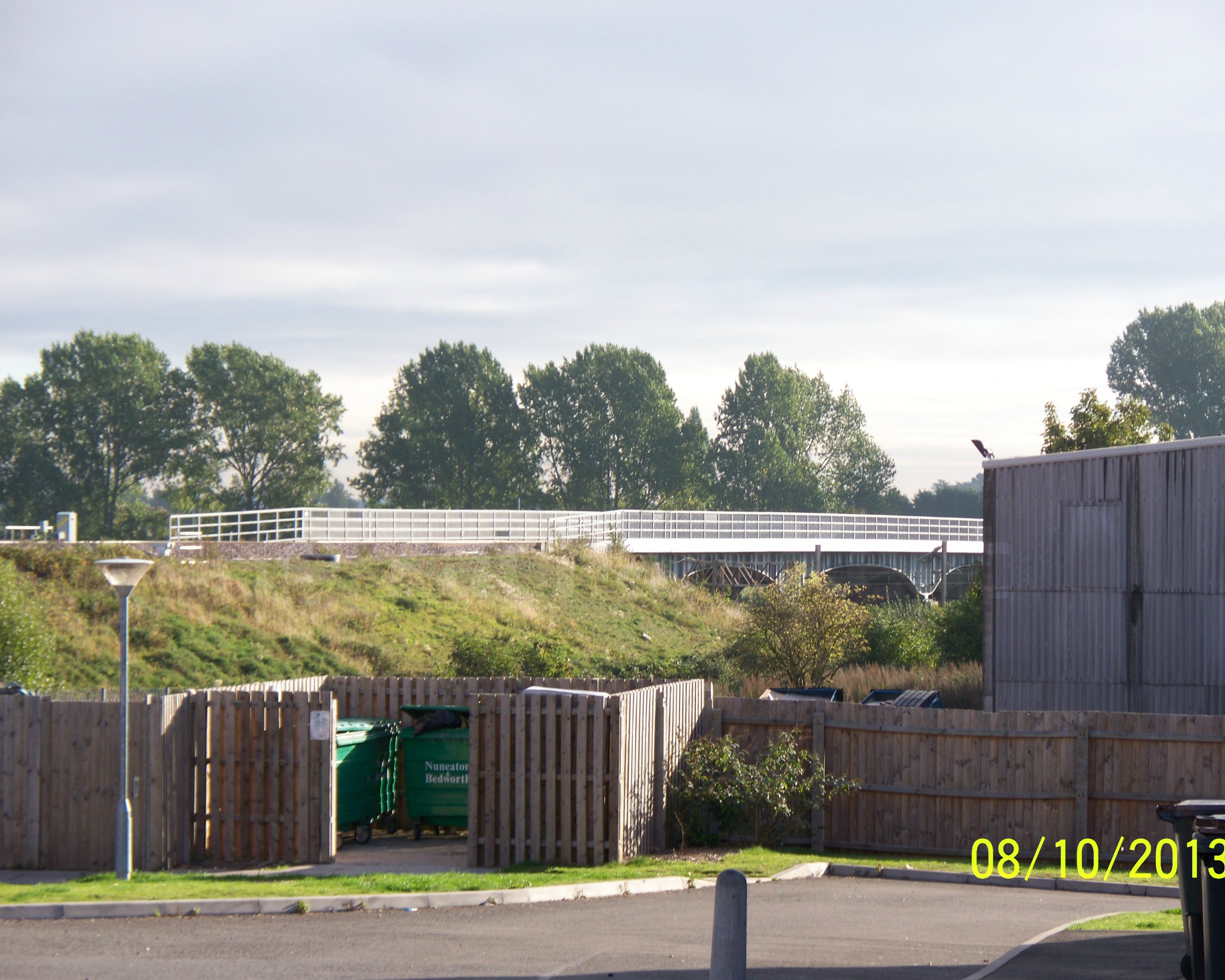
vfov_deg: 14.0
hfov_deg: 17.5
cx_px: 648
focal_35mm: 110
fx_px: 3989
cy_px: 488
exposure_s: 1/320
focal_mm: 22.05
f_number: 3.8
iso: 64
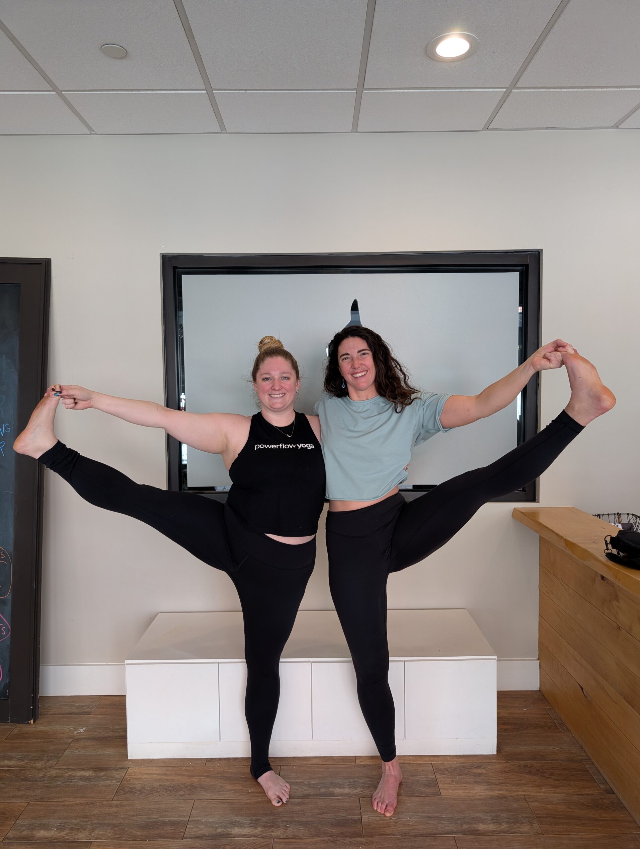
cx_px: 320
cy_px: 424
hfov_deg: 56.9
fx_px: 590
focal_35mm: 24
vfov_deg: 71.5
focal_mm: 6.9
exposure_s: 1/60
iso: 53
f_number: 1.68
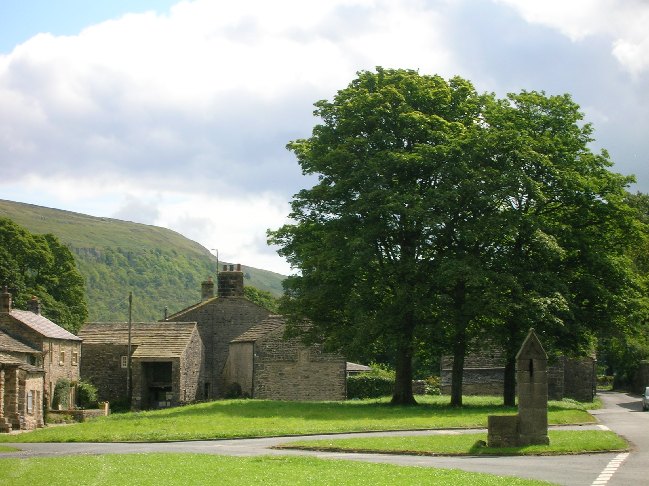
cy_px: 243
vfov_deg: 14.5
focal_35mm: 102
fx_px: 1911
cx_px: 324
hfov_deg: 19.3
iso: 50
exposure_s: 1/94.2
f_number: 8.2
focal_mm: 17.1
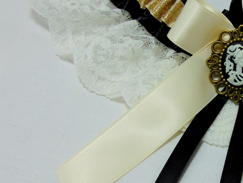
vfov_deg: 18.6
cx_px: 238
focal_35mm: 79
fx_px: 555
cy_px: 112
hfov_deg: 23.7
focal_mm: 6.9
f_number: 3.3
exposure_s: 1/100
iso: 80
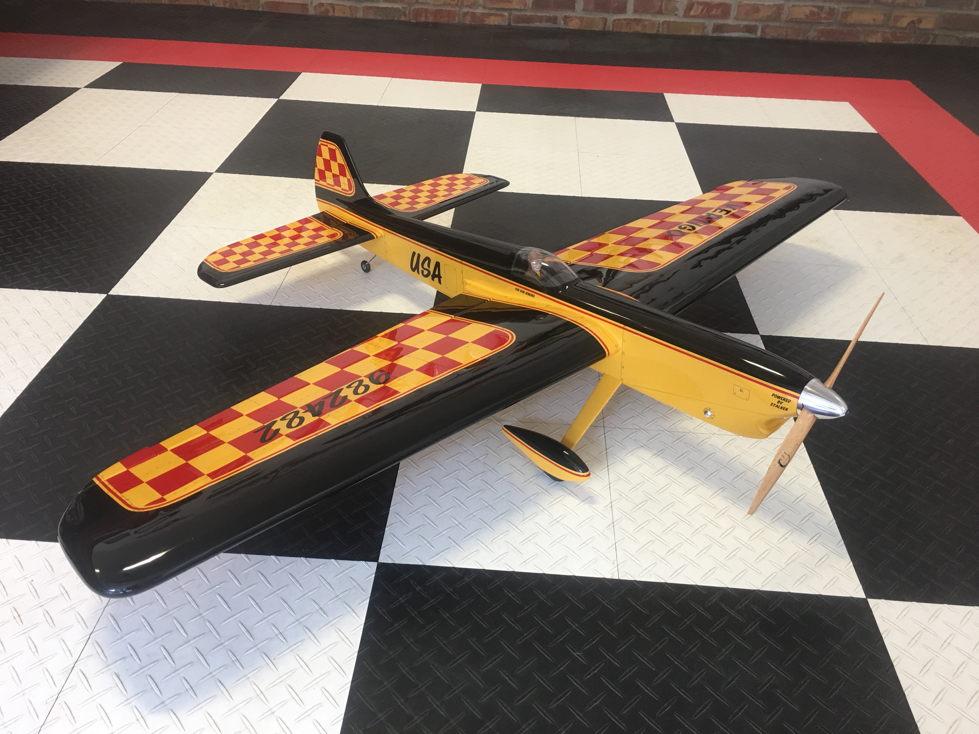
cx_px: 490
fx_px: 820
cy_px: 367
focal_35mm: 29
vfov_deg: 48.2
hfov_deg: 61.7
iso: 40
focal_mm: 4.15
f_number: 2.2
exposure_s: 1/15
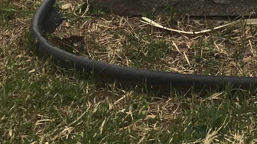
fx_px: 634
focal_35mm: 93
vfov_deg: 11.8
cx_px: 317
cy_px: -134
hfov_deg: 21.2
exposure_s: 1/610
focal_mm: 4.15
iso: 25
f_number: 2.2
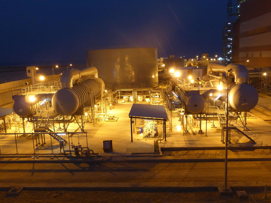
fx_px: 243
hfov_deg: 58.4
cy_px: 102
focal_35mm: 31
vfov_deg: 45.4
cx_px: 136
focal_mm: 5.4
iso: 400
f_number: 3.6
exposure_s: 1/20
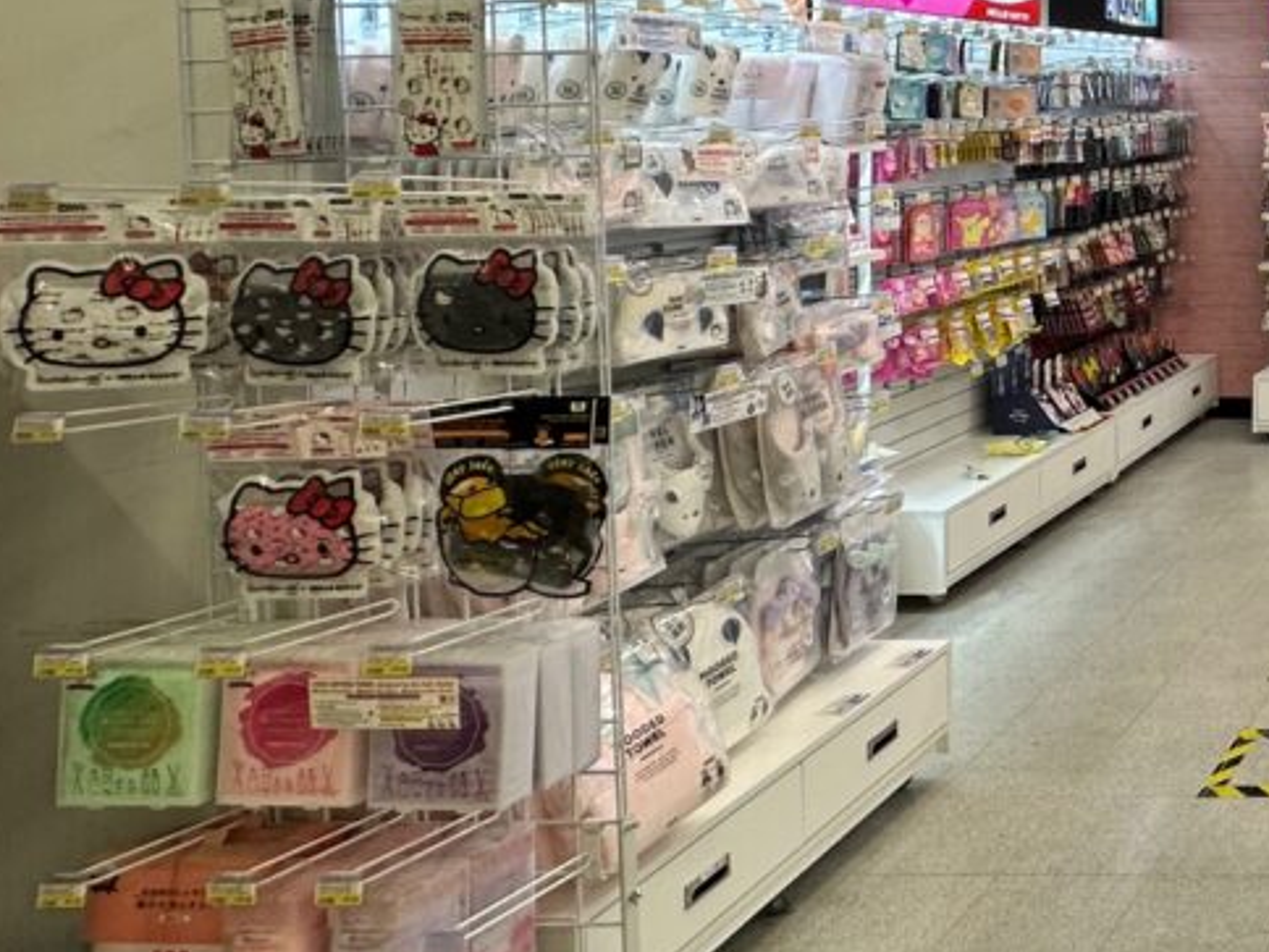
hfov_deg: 34.7
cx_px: 1660
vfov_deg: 36.3
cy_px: 97
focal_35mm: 37
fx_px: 1356
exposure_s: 1/120
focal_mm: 2.22
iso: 50
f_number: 2.2
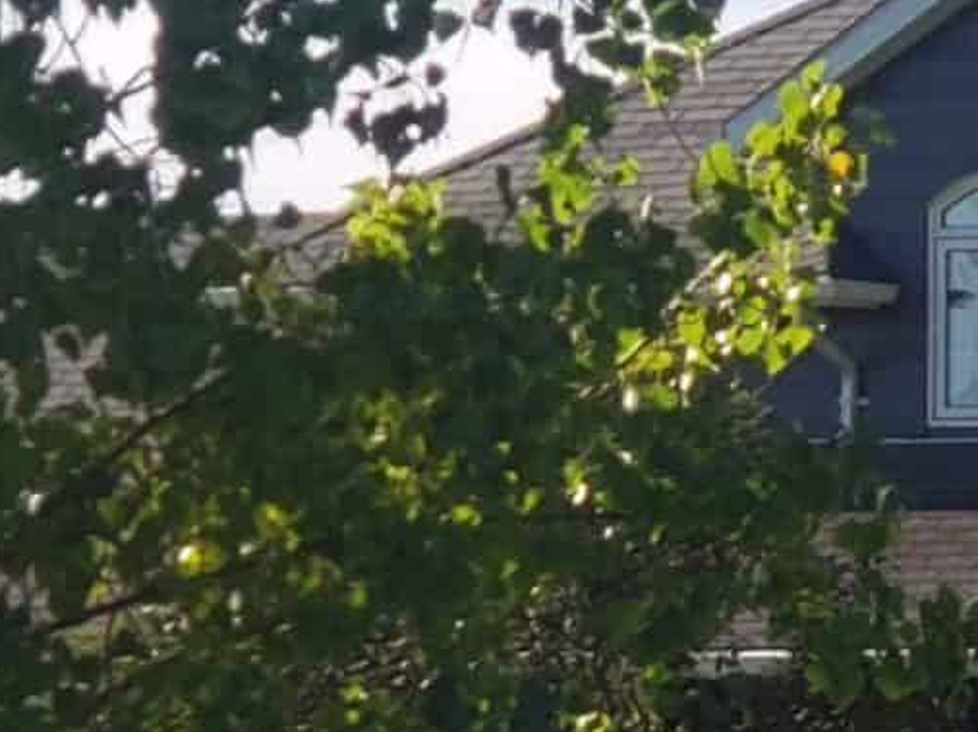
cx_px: 1071
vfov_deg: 10.0
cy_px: 409
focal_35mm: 148
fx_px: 4179
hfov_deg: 13.1
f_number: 2.4
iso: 32
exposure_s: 1/591
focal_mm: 6
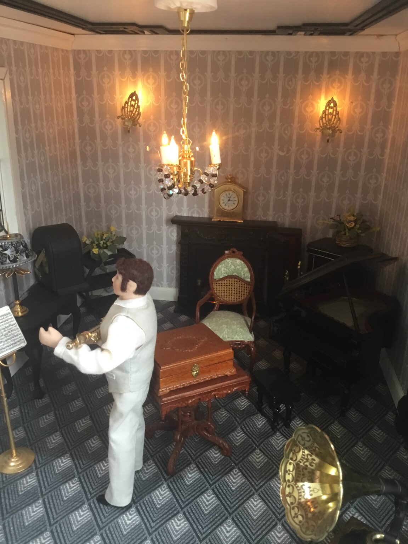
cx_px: 204
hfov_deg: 45.4
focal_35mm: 31
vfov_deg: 58.4
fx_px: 487
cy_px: 272
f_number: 2.4
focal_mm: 3.3
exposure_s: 1/33
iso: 160
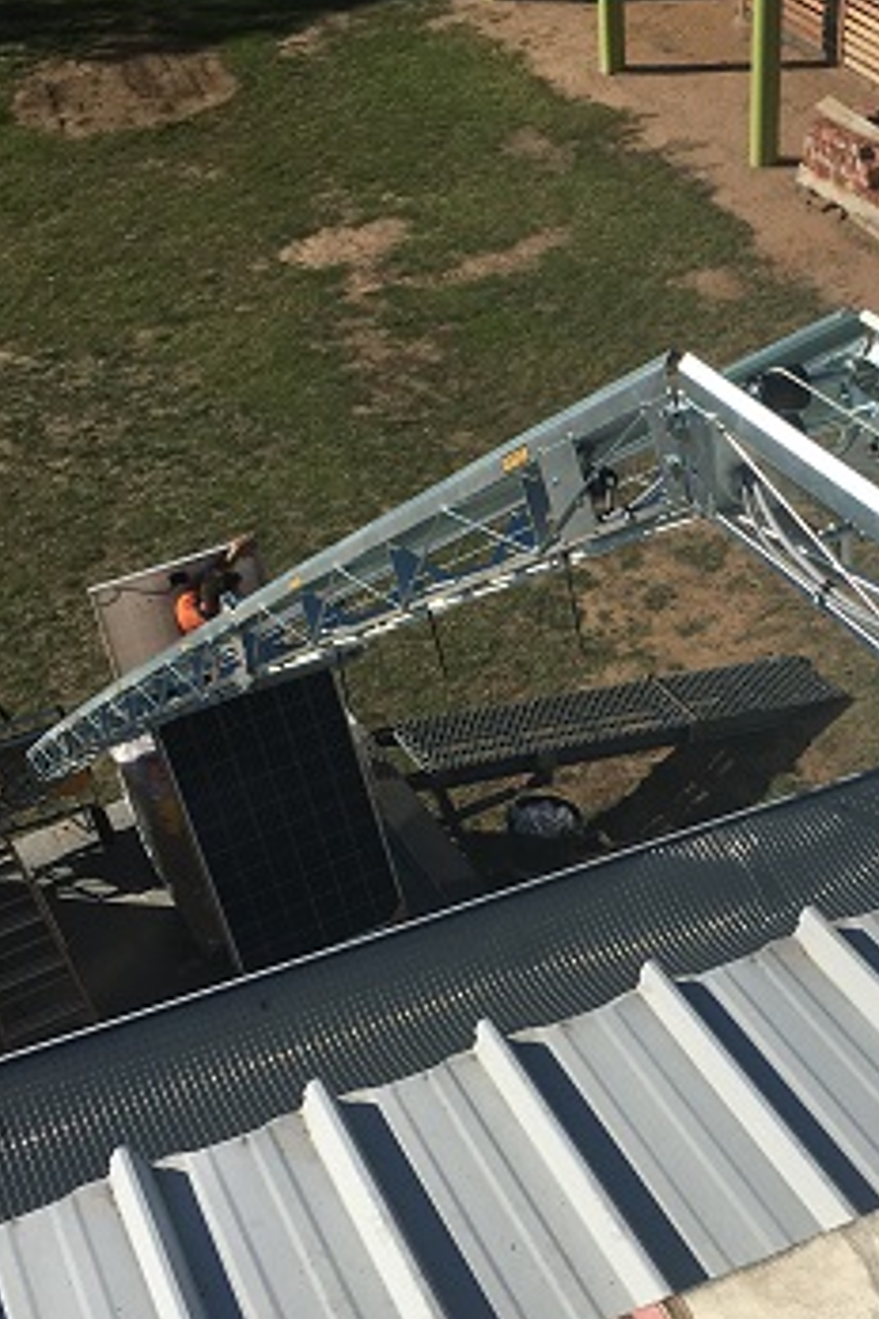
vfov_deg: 38.0
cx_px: 678
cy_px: 811
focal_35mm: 52
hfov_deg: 25.6
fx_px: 1904
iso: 25
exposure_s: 1/2564
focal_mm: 4.15
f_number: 2.2
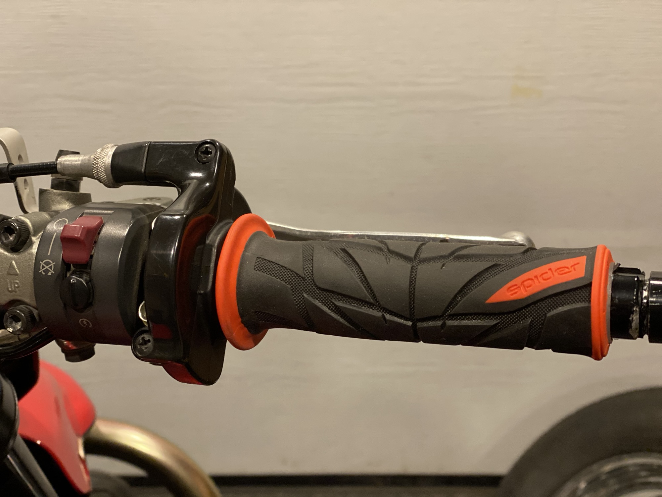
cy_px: 248
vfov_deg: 28.0
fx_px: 994
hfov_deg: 36.8
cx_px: 331
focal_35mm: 52
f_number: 2
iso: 320
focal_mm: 6
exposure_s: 1/40
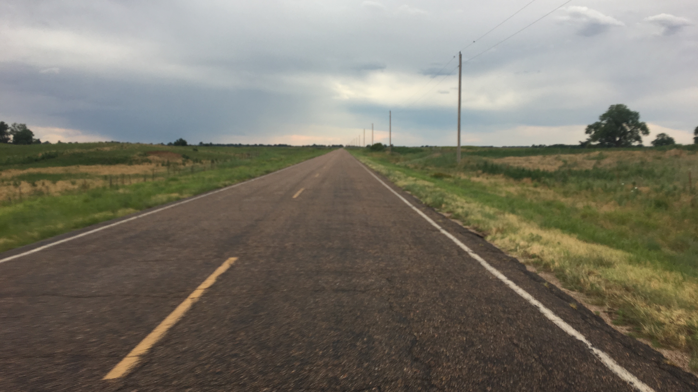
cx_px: 348
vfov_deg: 36.6
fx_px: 592
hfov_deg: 61.0
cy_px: 171
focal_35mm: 32
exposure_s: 1/188
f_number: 2.2
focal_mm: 4.15
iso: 25
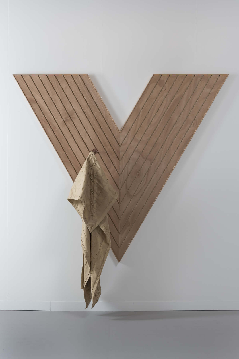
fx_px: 488
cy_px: 178
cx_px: 122
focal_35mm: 49
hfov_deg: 27.5
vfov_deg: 40.3
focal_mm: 48
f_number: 14
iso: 400
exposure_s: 1/125
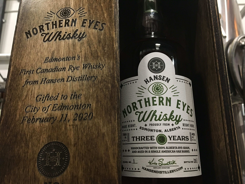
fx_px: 205
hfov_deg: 61.7
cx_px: 122
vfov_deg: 48.2
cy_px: 92
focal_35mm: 29
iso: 200
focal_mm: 4.15
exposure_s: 1/17
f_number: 2.2
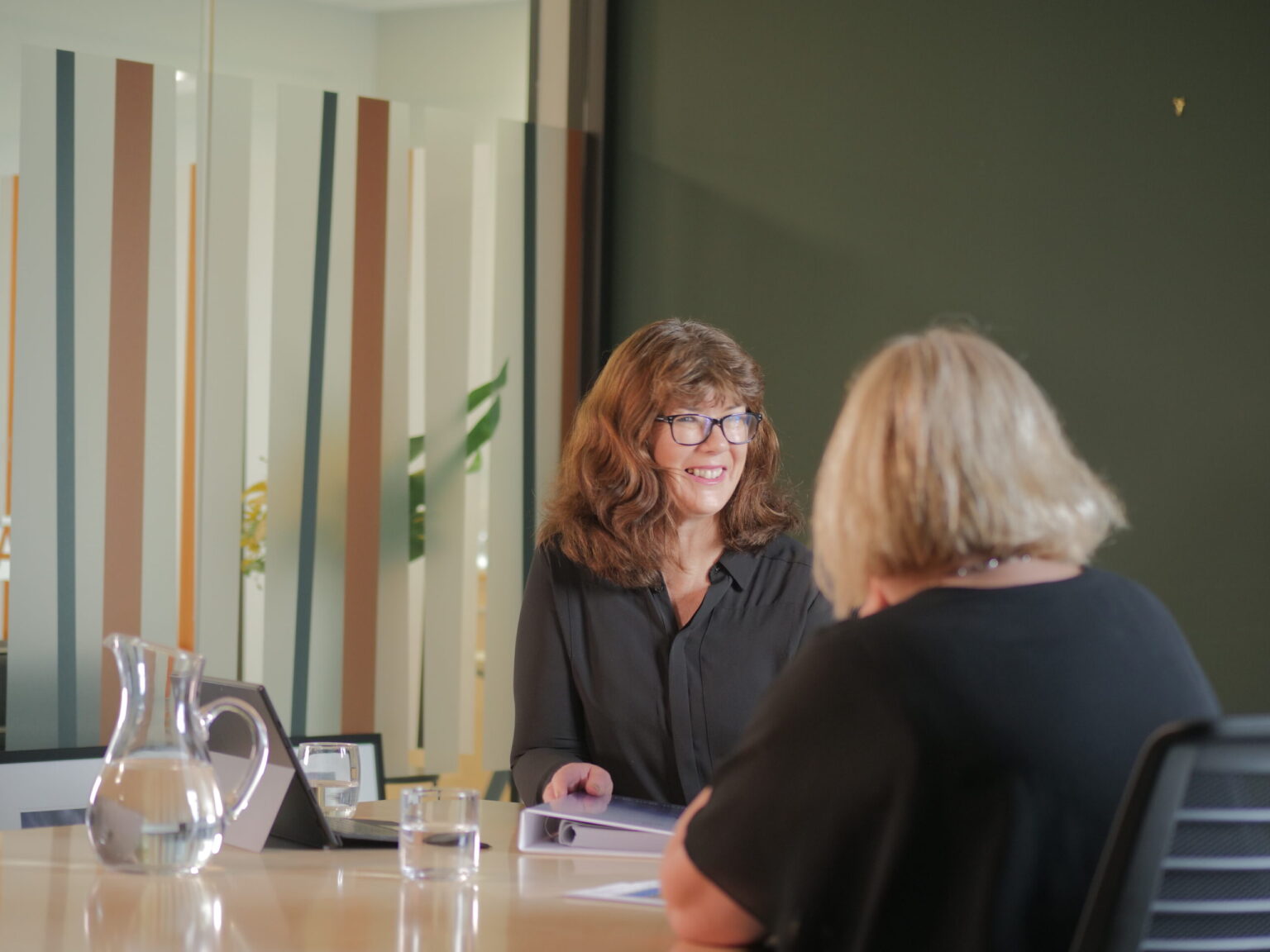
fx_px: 3155
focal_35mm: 86
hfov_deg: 22.8
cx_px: 635
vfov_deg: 17.2
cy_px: 476
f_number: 1.7
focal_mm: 43
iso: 400
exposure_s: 1/80
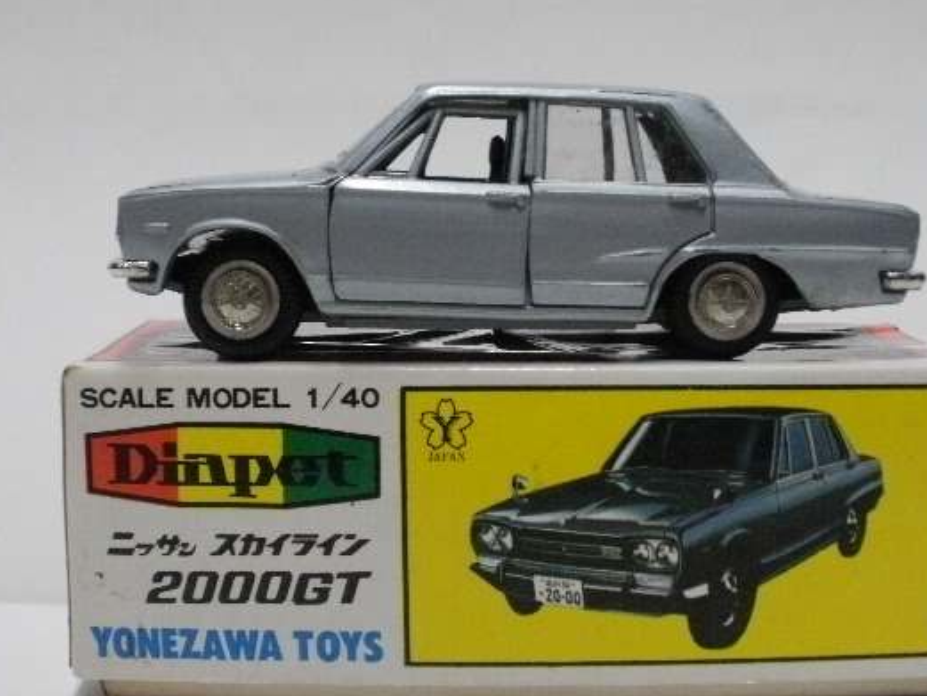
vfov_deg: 27.0
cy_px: 384
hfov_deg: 35.5
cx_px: 520
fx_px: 1446
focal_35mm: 54
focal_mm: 7.7
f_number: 4
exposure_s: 1/25
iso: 400
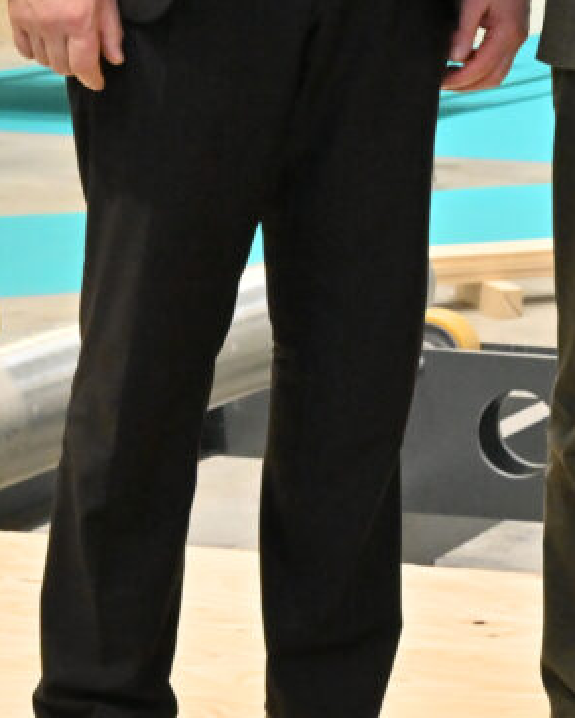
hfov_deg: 9.3
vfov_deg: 12.4
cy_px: -242
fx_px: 3191
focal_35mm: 150
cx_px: 1319
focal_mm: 38
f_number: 6.3
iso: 1600
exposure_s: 1/125
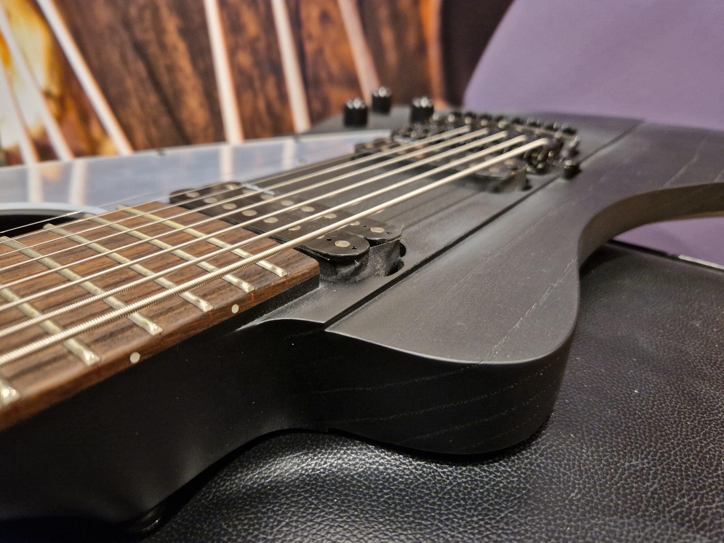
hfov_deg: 73.9
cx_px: 362
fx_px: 481
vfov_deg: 58.9
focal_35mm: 23
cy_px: 272
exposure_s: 1/50
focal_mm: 5.4
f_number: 1.8
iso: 800
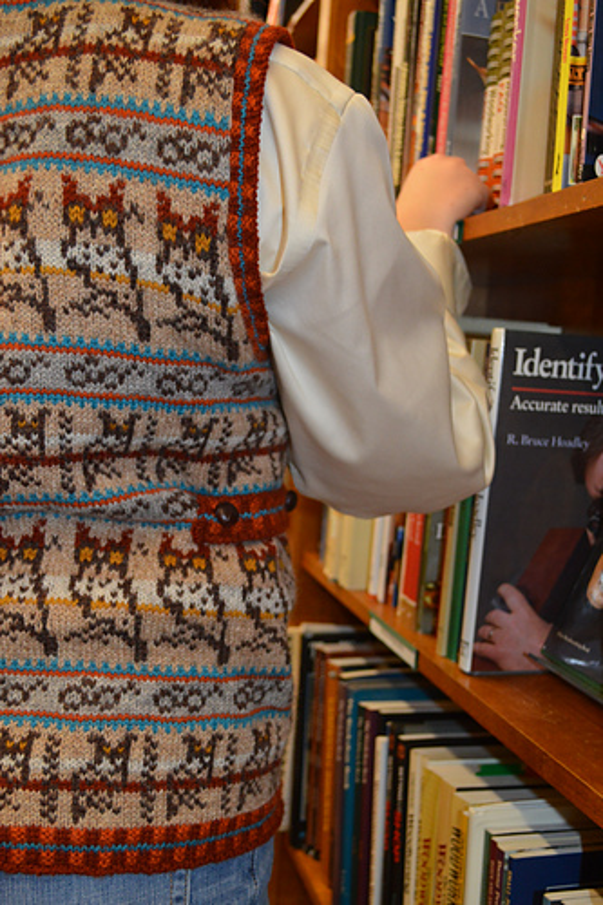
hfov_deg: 34.2
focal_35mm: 39
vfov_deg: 49.6
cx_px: 302
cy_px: 452
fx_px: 980
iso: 1100
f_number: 4.2
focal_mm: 26
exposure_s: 1/60
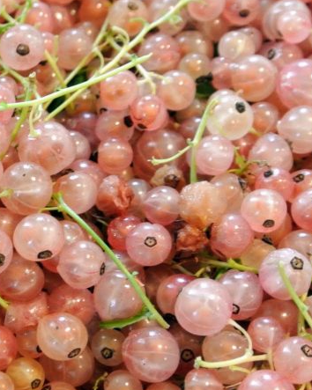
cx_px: -84
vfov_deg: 22.0
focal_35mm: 87
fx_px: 1005
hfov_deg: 16.7
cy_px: 238
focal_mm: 15.1
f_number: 4.2
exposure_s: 1/15
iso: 800
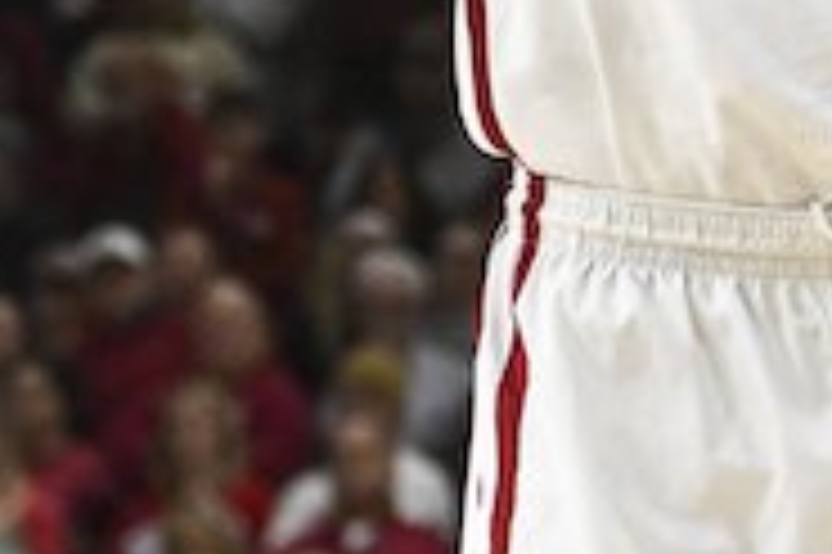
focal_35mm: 506
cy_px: -324
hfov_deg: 4.1
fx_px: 11684
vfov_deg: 2.7
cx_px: 4
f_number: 2.8
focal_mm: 78
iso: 3200
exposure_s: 1/2000
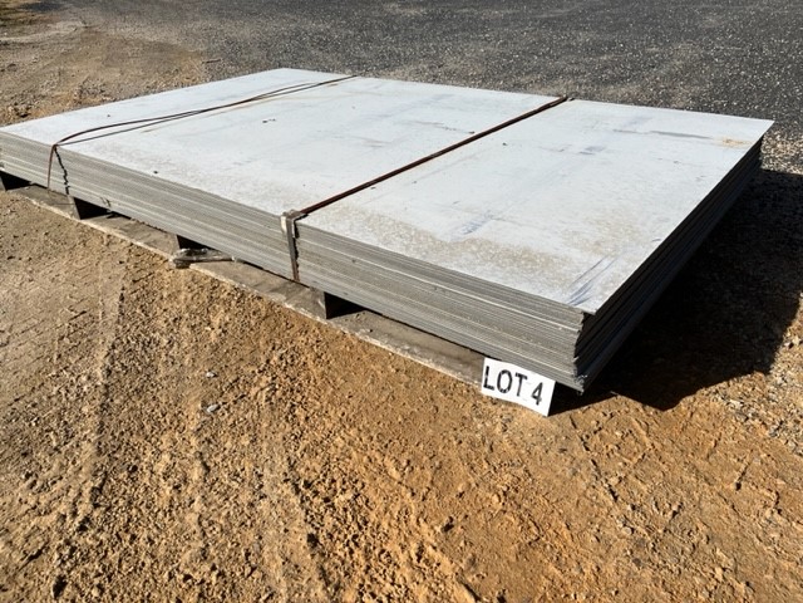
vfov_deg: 53.1
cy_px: 302
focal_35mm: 26
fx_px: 603
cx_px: 402
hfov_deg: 67.3
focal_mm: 5.1
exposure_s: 1/5848
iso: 50
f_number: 1.6
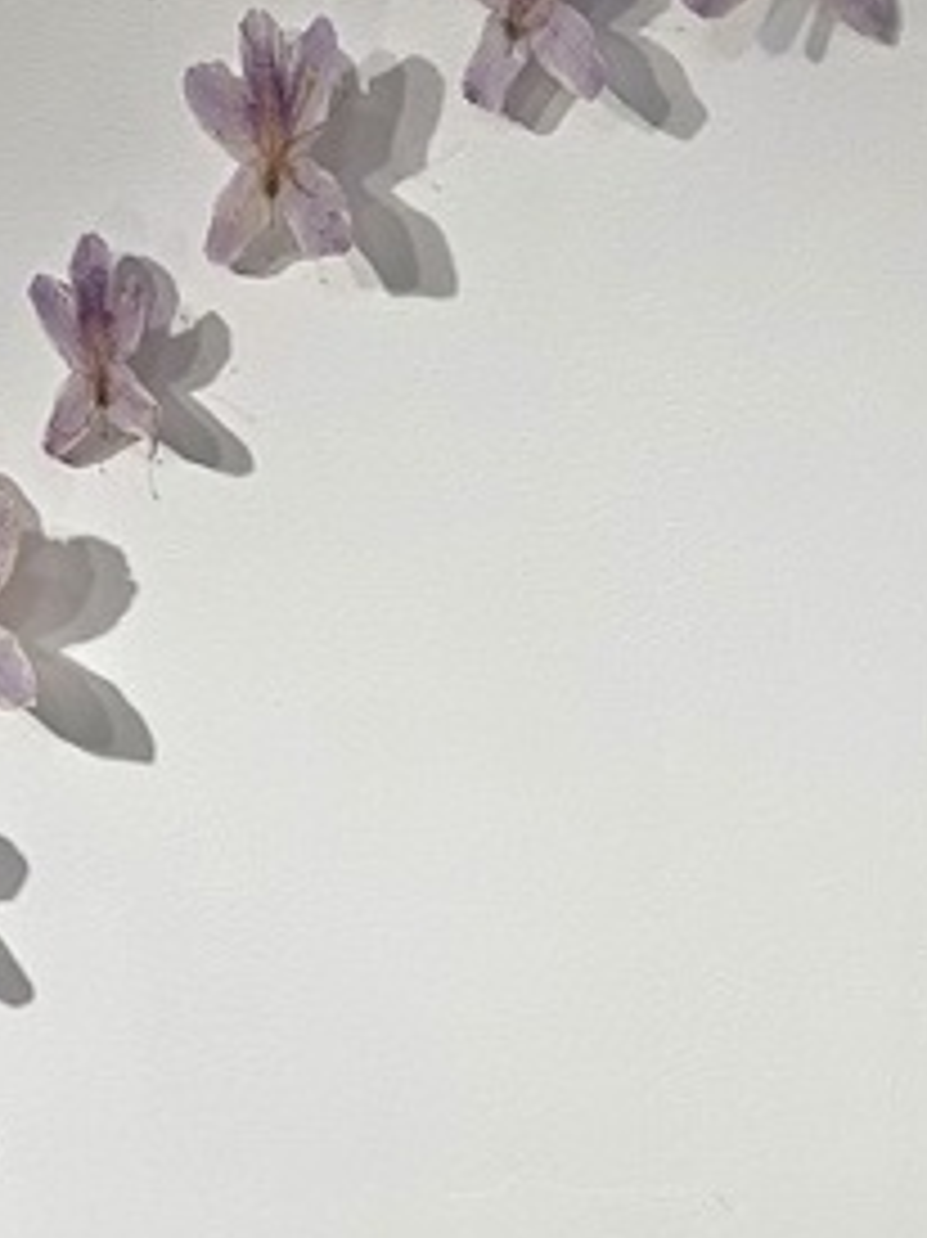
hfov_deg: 8.6
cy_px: 1429
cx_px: 1202
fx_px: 6039
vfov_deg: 11.5
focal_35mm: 169
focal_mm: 6
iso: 32
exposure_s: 1/120
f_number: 2
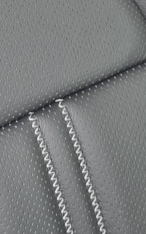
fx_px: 1063
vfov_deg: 11.8
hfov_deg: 7.8
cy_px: -145
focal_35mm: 167
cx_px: 3
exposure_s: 1/180
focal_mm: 6.3
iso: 125
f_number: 1.7
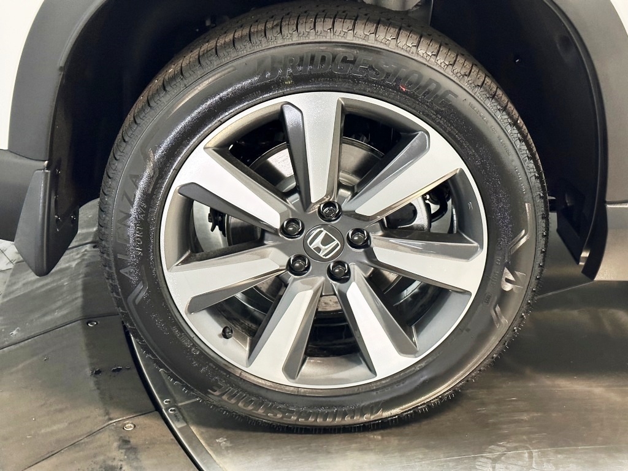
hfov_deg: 39.7
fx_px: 871
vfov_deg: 30.3
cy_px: 236
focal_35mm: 48
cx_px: 314
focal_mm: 6.86
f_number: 1.78
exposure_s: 1/30
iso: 640
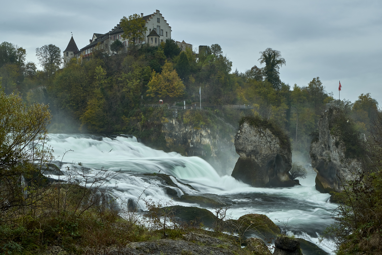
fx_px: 499
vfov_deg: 28.6
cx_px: 191
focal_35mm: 47
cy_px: 128
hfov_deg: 41.9
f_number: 14
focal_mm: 31
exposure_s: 1/3.33
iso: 100
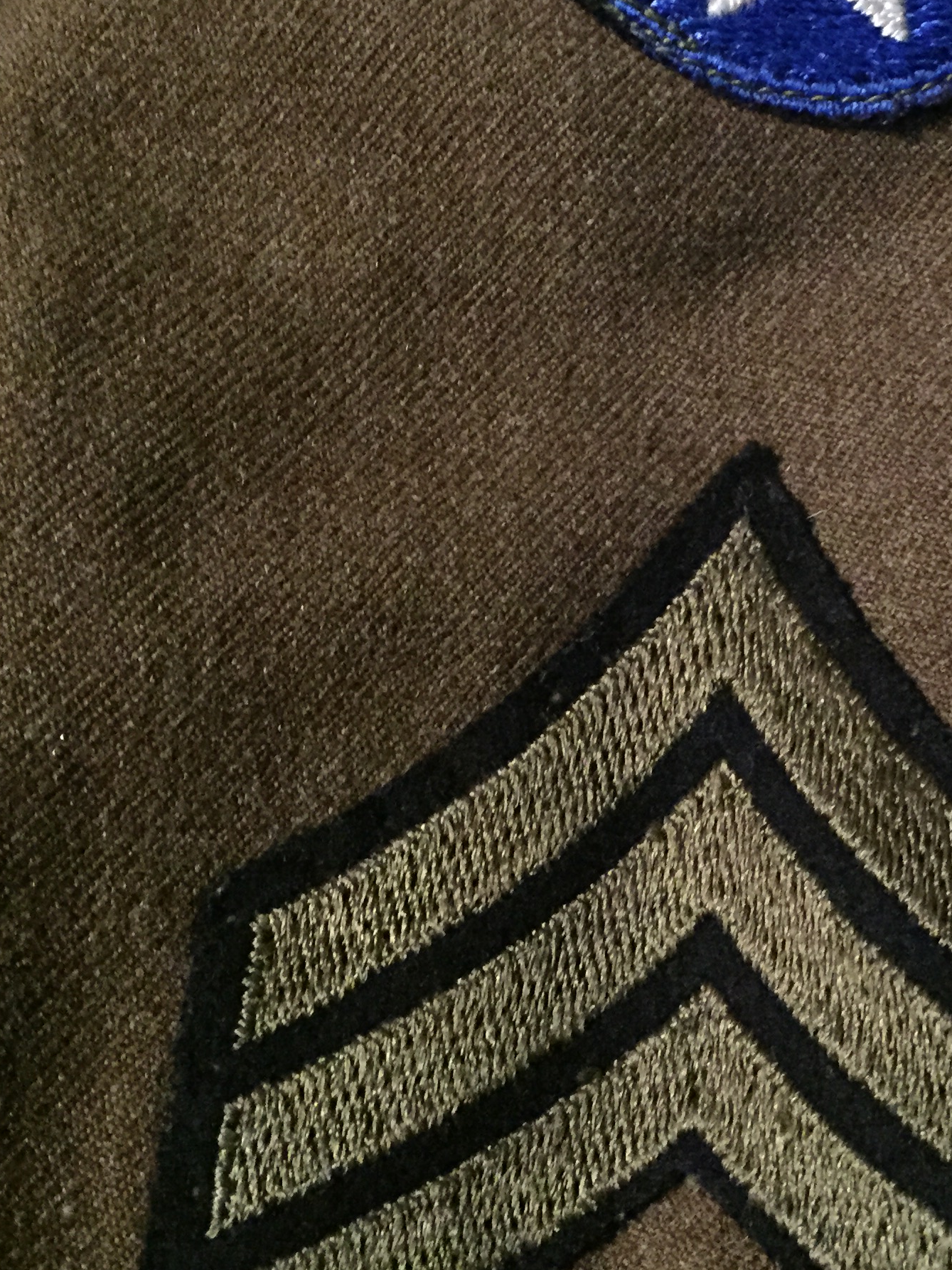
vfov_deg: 36.0
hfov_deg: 26.9
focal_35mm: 53
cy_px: 498
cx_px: 781
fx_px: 1944
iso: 400
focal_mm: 4.15
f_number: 2.2
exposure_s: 1/15
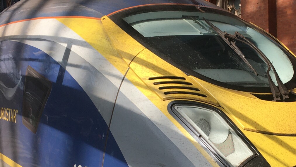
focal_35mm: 64
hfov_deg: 32.2
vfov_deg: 18.6
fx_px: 502
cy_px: 139
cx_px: 225
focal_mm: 4.15
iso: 25
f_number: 2.2
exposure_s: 1/455
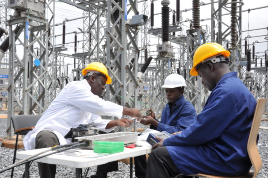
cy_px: 89
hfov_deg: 49.6
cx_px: 134
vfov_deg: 34.2
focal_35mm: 39
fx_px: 290
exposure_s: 1/125
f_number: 14
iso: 250
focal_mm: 26
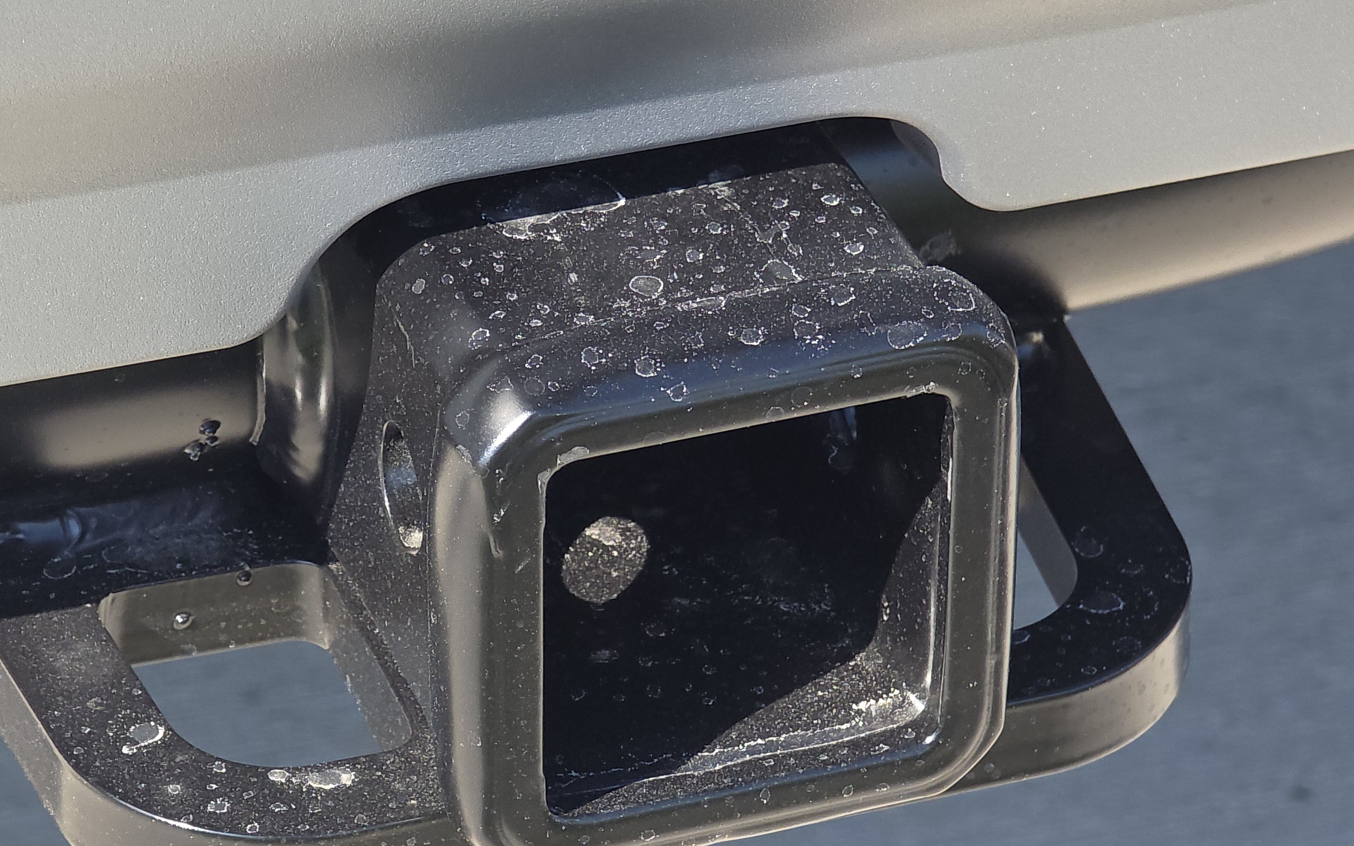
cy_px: 491
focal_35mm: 207
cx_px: 540
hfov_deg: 10.1
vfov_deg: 6.3
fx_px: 7638
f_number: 3.4
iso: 64
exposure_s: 1/313
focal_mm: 18.6
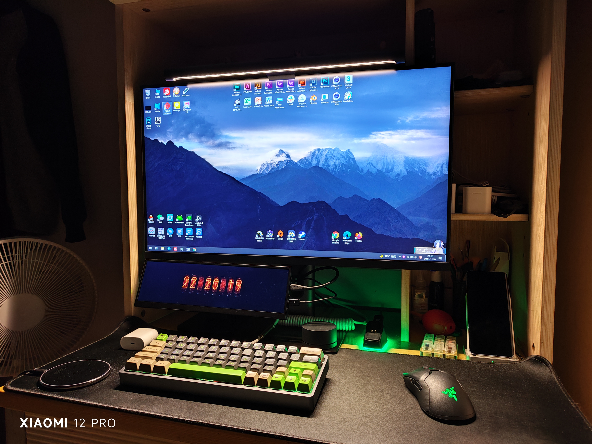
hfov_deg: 71.6
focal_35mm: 24
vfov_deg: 56.8
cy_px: 222
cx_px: 296
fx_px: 410
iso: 731
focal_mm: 6.92
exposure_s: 1/27.2
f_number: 1.9
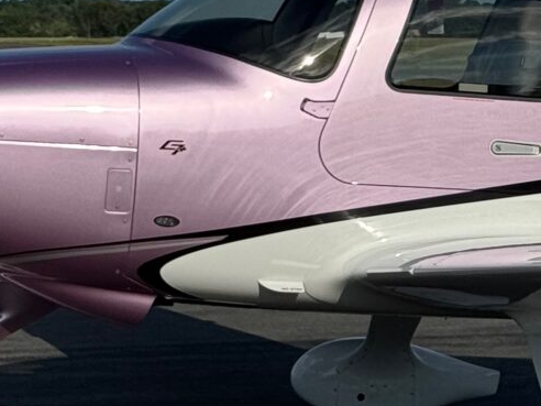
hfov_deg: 9.8
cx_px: 631
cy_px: 58
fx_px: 3126
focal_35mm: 200
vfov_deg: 7.4
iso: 64
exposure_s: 1/7937
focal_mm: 6.76
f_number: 1.78
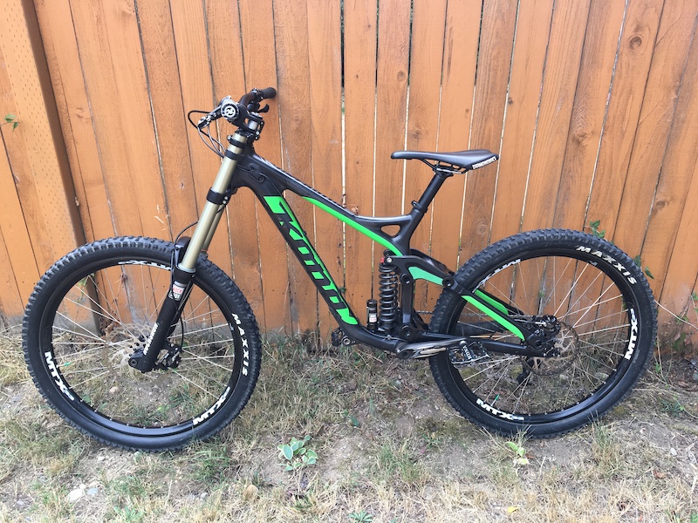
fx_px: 585
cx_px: 349
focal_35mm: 29
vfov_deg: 48.2
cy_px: 262
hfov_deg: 61.7
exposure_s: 1/120
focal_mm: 4.15
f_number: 2.2
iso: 25
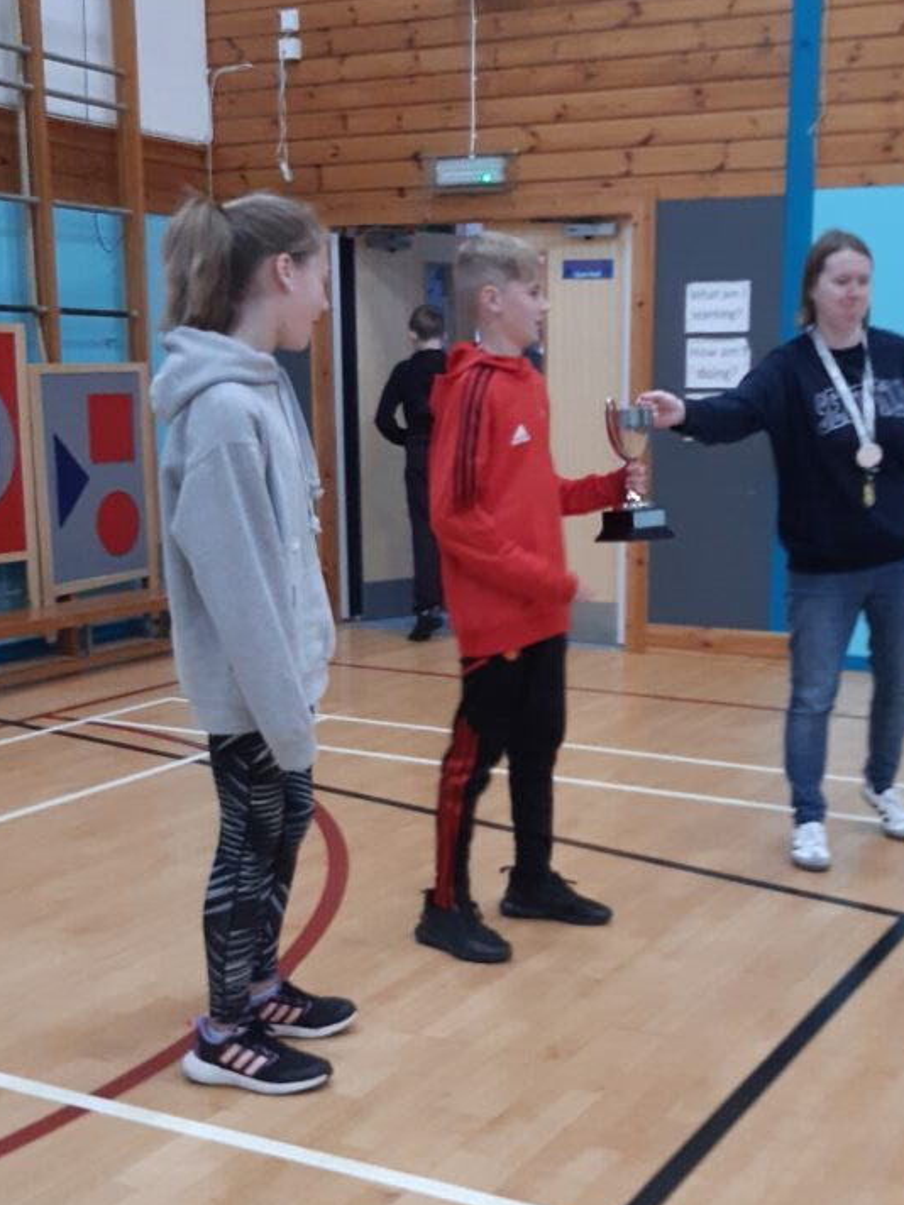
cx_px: 537
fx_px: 1602
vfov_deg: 41.0
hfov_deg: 31.4
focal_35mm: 46
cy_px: 748
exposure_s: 1/50
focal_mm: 3.92
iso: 320
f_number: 1.7
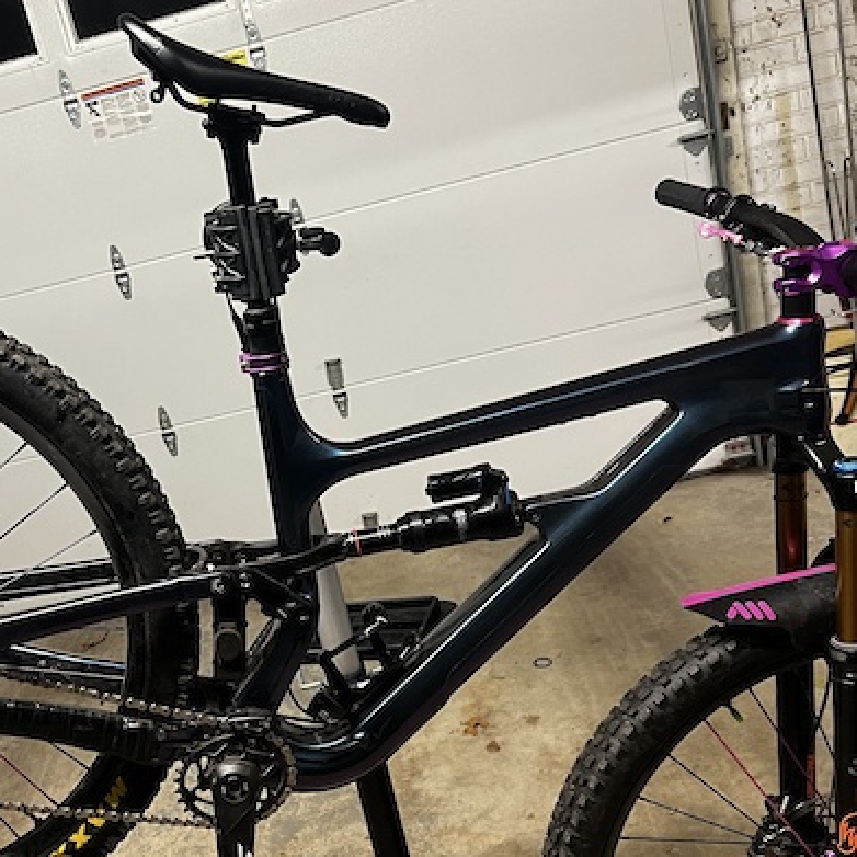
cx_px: 278
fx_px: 1316
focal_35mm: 47
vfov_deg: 35.8
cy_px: 555
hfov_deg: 35.7
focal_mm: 5.7
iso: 250
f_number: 1.5
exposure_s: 1/60
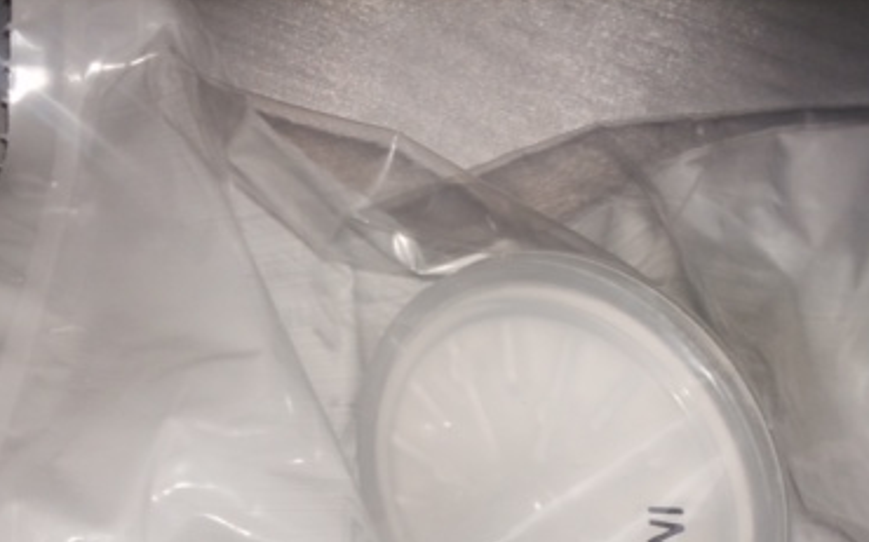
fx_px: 1302
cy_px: 551
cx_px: 500
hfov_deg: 36.8
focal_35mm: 55
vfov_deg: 22.6
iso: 32
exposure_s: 1/451
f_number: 2.2
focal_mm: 4.12
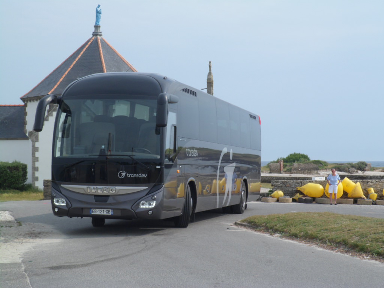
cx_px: 192
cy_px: 144
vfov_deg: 20.7
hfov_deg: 27.4
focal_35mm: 71
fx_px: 788
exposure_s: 1/500
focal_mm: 13.2
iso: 80
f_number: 5.8
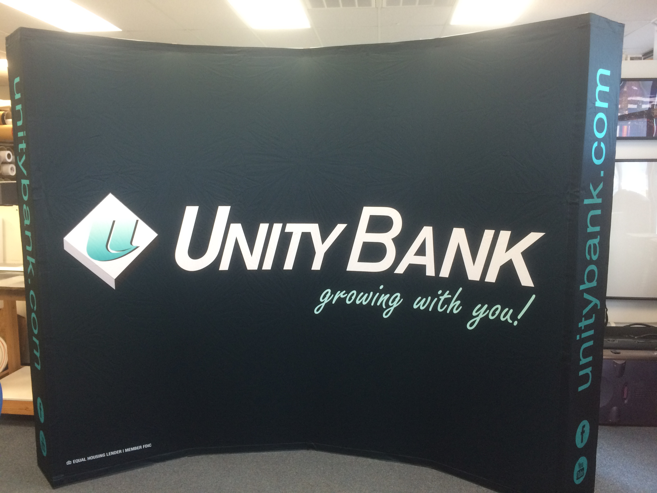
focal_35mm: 29
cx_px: 328
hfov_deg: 61.7
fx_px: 550
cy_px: 246
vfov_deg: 48.2
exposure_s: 1/30
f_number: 2.2
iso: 64
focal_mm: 4.15
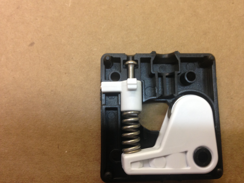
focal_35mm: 33
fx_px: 233
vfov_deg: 42.9
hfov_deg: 55.4
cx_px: 122
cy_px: 92
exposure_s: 1/20
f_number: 2.4
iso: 125
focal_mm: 4.12
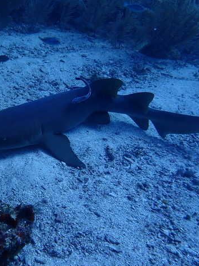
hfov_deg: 40.2
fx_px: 261
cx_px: 43
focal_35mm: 34
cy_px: 135
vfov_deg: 54.0
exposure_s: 1/400
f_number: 2.8
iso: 100
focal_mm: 4.5
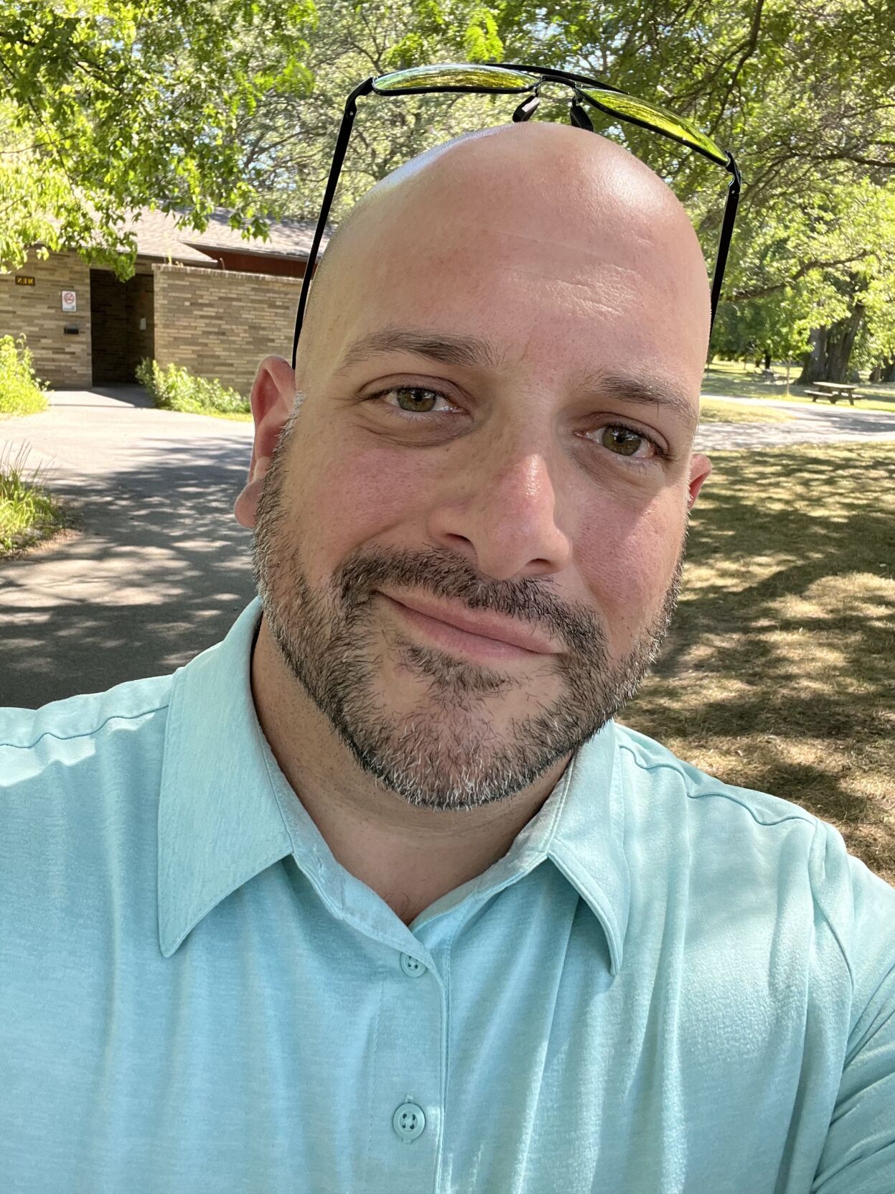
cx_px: 448
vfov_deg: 60.0
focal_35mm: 30
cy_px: 597
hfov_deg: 46.8
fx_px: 1034
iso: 64
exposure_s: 1/121
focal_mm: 2.71
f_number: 2.2
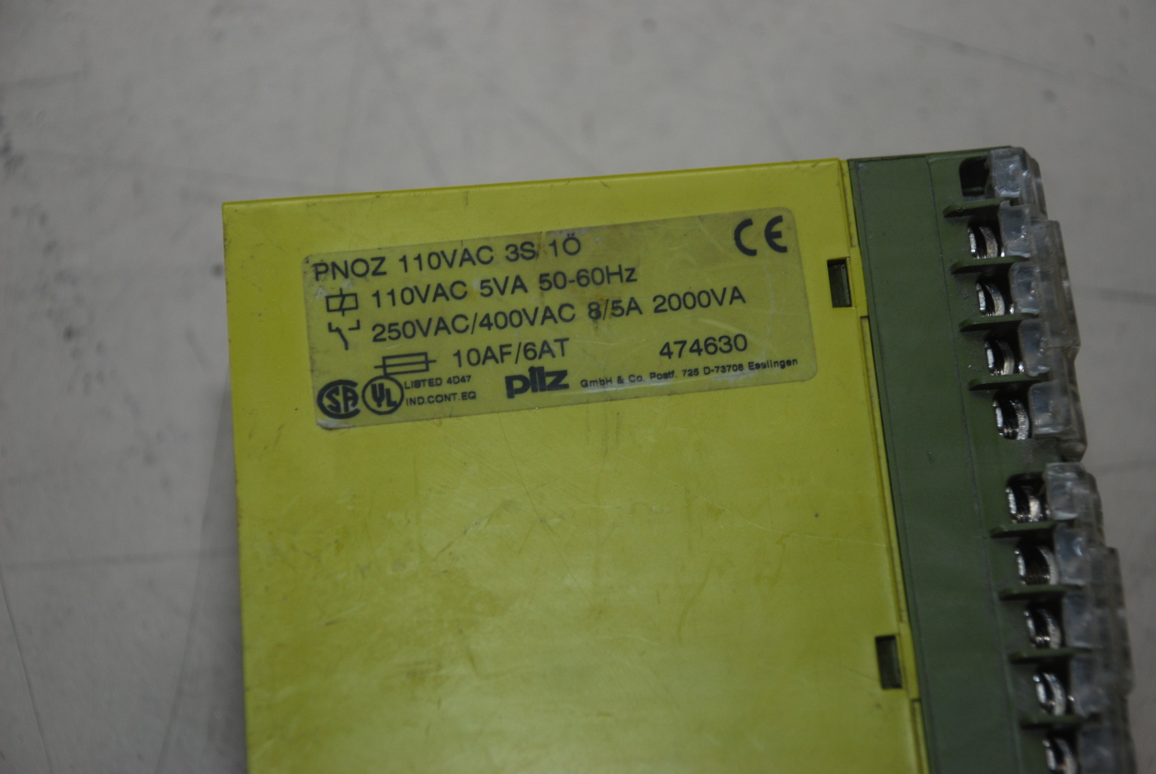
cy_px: 387
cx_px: 578
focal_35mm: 105
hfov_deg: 19.4
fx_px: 3376
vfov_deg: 13.1
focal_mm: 70
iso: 200
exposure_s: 1/60
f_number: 5.6
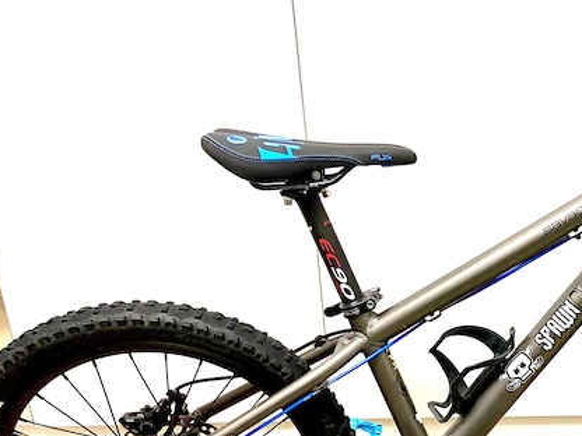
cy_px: 317
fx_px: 841
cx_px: 505
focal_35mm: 50
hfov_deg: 36.2
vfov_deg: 28.7
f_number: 1.8
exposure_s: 1/60
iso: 200
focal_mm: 4.25
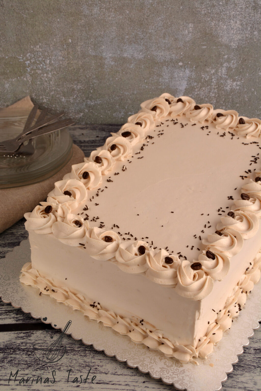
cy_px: 196
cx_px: 130
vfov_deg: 31.9
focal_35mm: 63
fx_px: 685
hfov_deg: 21.6
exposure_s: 2
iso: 100
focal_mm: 42
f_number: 13
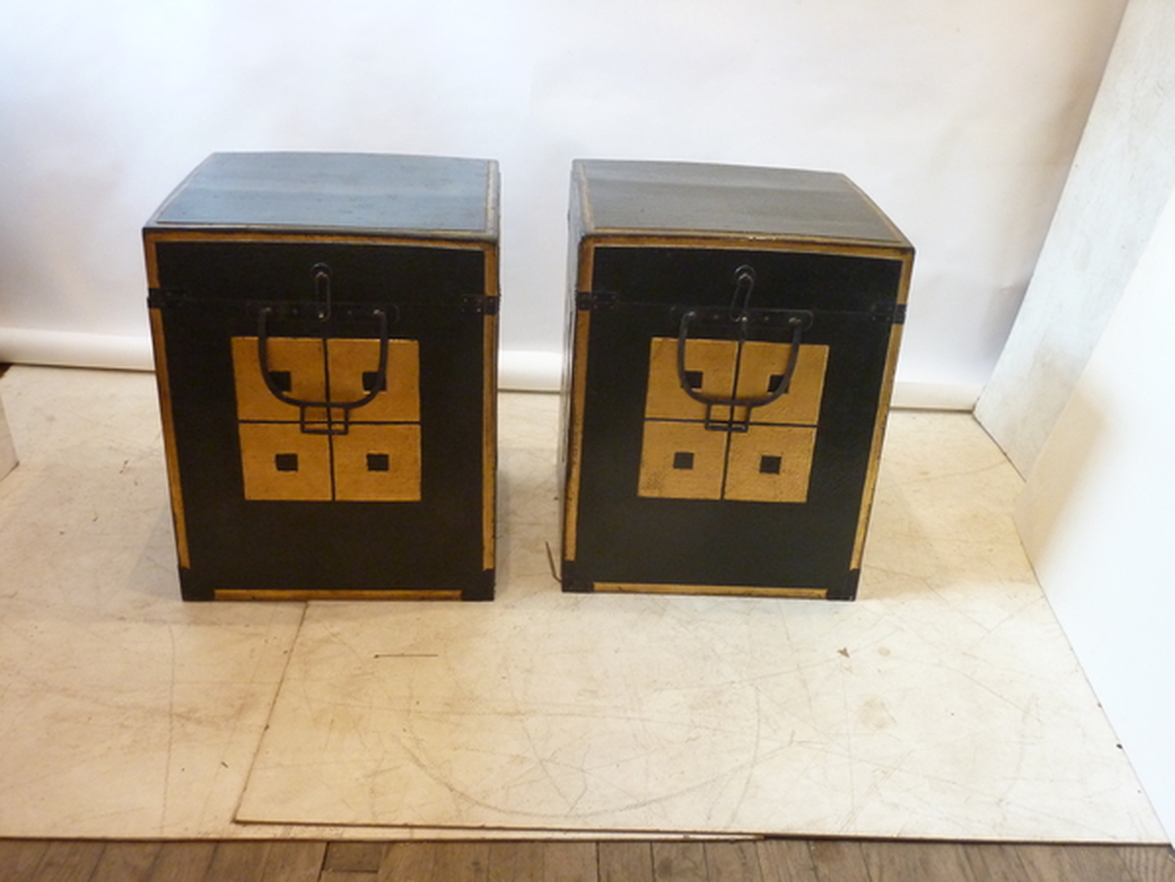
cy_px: 441
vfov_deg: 40.7
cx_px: 588
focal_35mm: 35
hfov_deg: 52.6
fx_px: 1188
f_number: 3.5
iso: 400
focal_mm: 5.7
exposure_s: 1/8
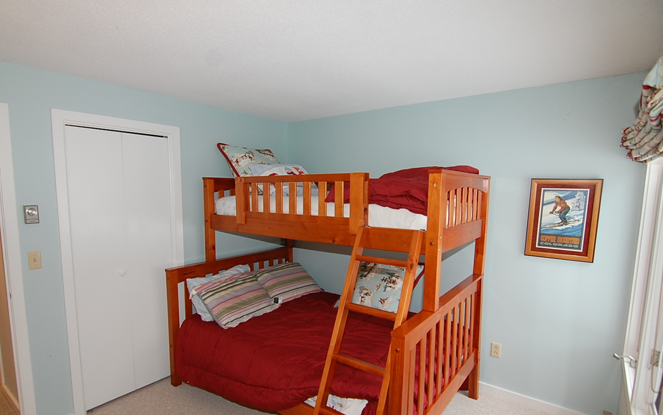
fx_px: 335
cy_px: 235
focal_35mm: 19
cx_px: 305
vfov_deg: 63.2
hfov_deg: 89.1
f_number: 4
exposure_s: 1/60
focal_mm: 11
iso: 400
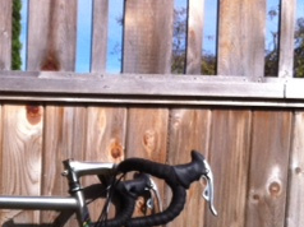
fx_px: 825
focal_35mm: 94
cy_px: 284
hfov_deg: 20.1
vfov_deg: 15.1
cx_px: -20
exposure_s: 1/1005
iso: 80
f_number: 2.8
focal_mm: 3.85
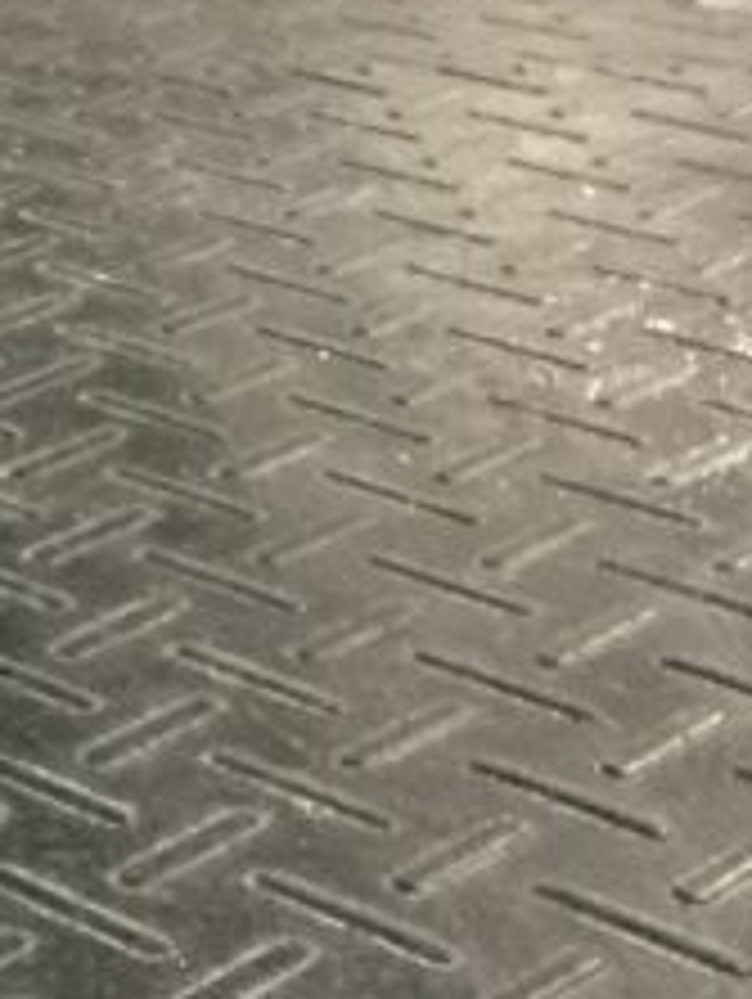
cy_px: 983
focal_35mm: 98
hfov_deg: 12.8
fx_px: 2833
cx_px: -851
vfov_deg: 19.5
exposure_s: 1/30
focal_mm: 4.15
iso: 200
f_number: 2.2
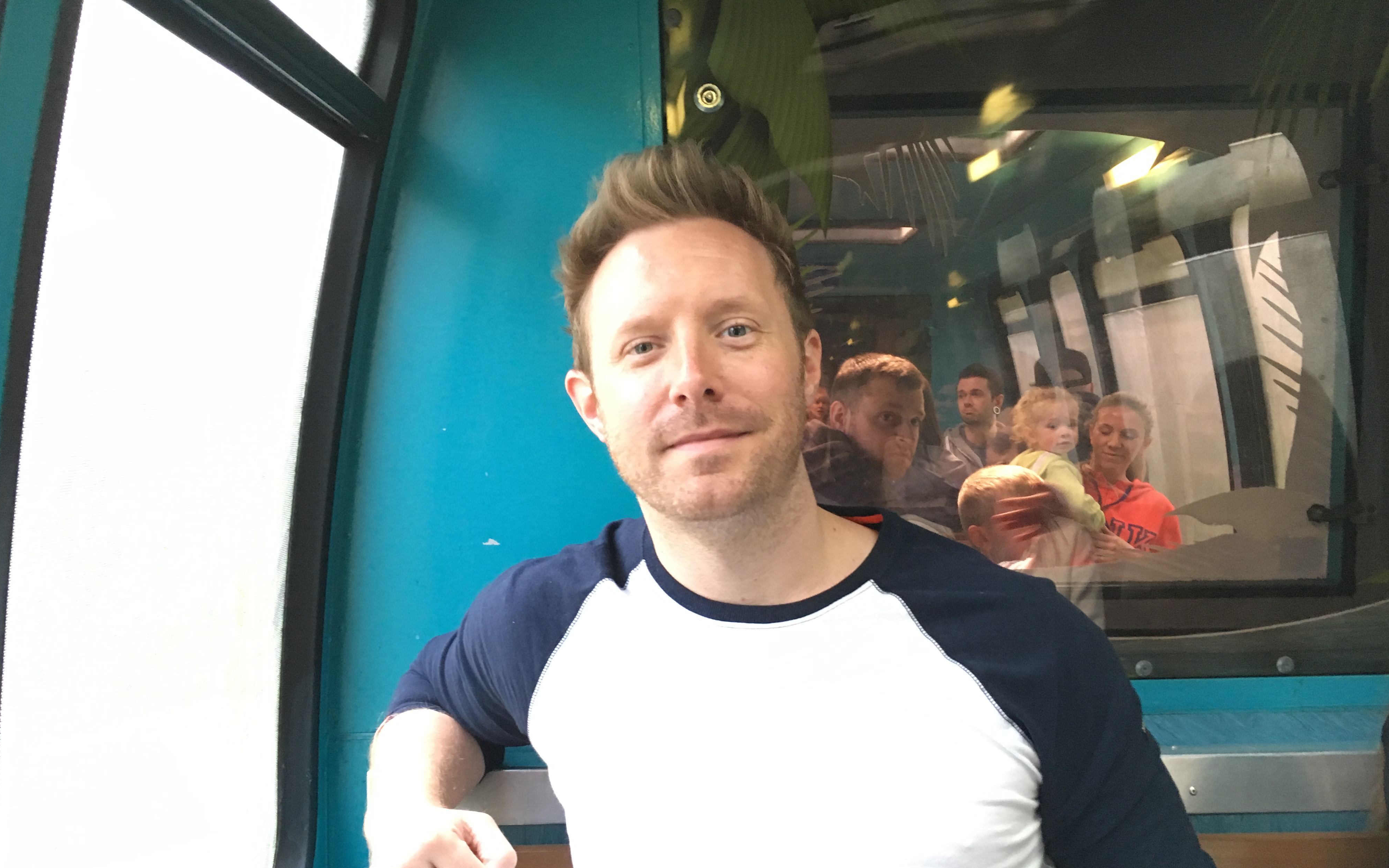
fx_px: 1174
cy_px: 522
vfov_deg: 40.4
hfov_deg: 61.2
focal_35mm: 31
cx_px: 691
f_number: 2.2
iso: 200
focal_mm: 4.15
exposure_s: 1/33
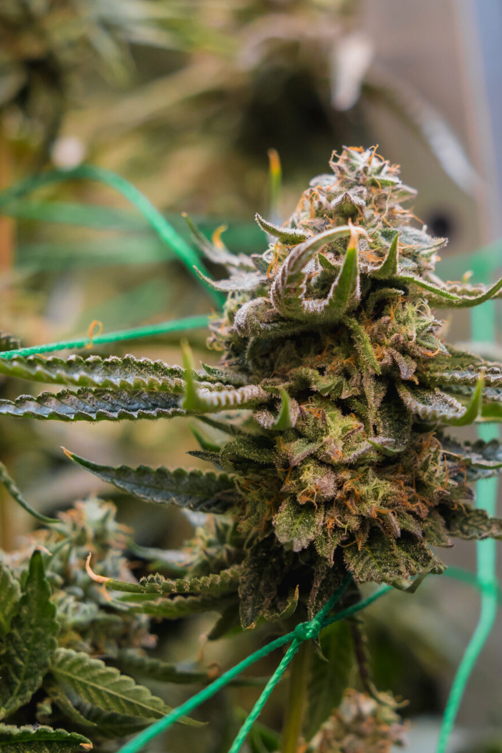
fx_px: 3076
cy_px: 393
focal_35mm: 147
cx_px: 330
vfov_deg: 14.0
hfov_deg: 9.3
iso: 400
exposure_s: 1/160
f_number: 4.5
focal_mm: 76
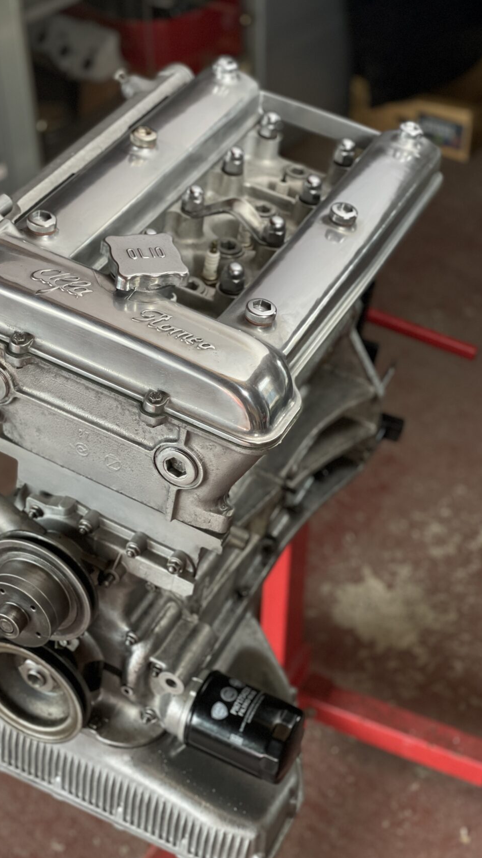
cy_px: 431
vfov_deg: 36.6
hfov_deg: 21.0
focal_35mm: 57
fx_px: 1295
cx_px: 173
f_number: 2
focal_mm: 6
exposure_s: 1/122
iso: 100
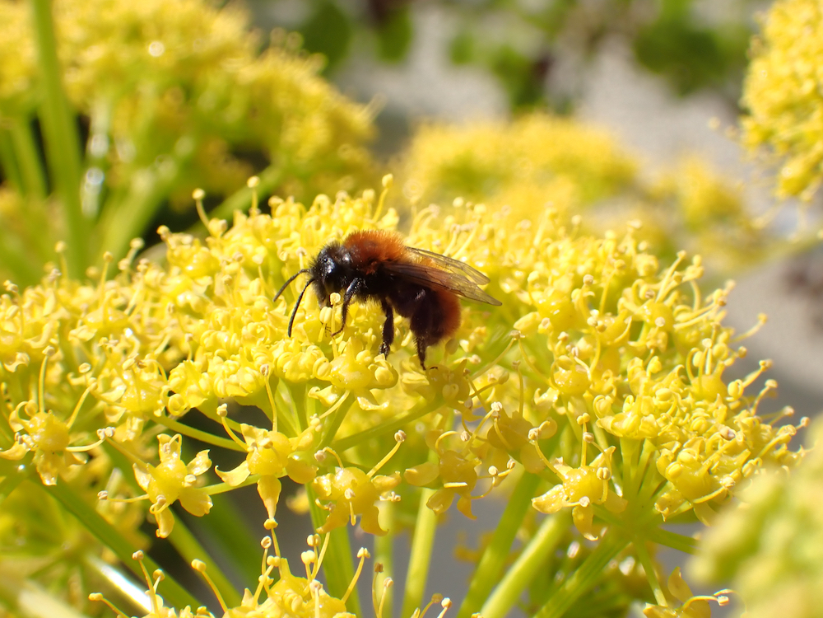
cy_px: 309
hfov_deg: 19.6
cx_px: 412
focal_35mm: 100
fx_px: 2378
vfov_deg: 14.8
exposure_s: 1/400
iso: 200
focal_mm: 18
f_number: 6.3
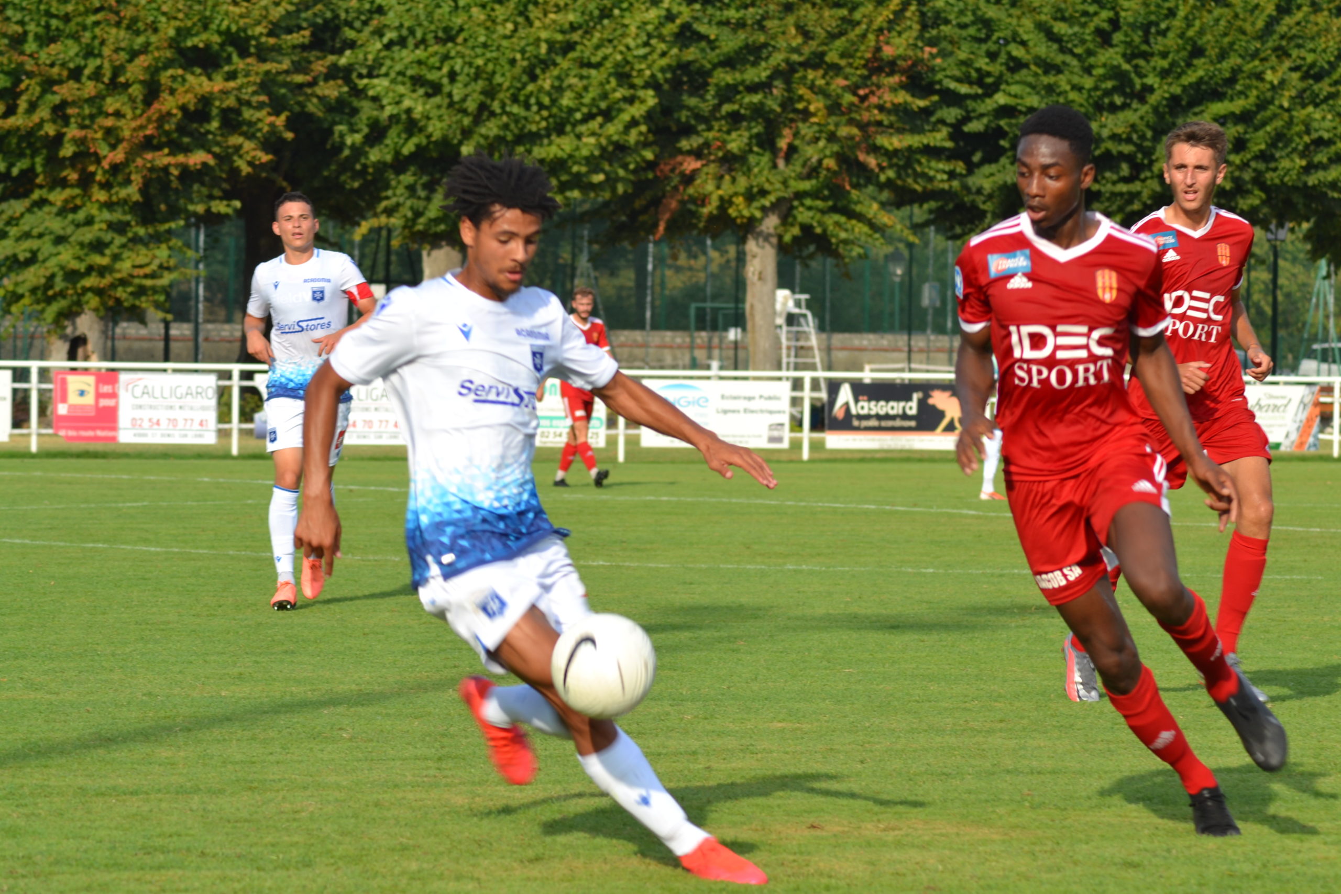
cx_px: 670
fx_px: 6984
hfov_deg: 11.0
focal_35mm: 188
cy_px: 447
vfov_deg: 7.3
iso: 100
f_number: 9
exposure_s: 1/200
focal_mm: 125
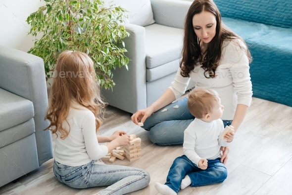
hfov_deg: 38.2
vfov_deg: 26.0
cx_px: 146
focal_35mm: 52
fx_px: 422
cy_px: 98
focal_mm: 35
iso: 1600
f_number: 2
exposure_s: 1/500
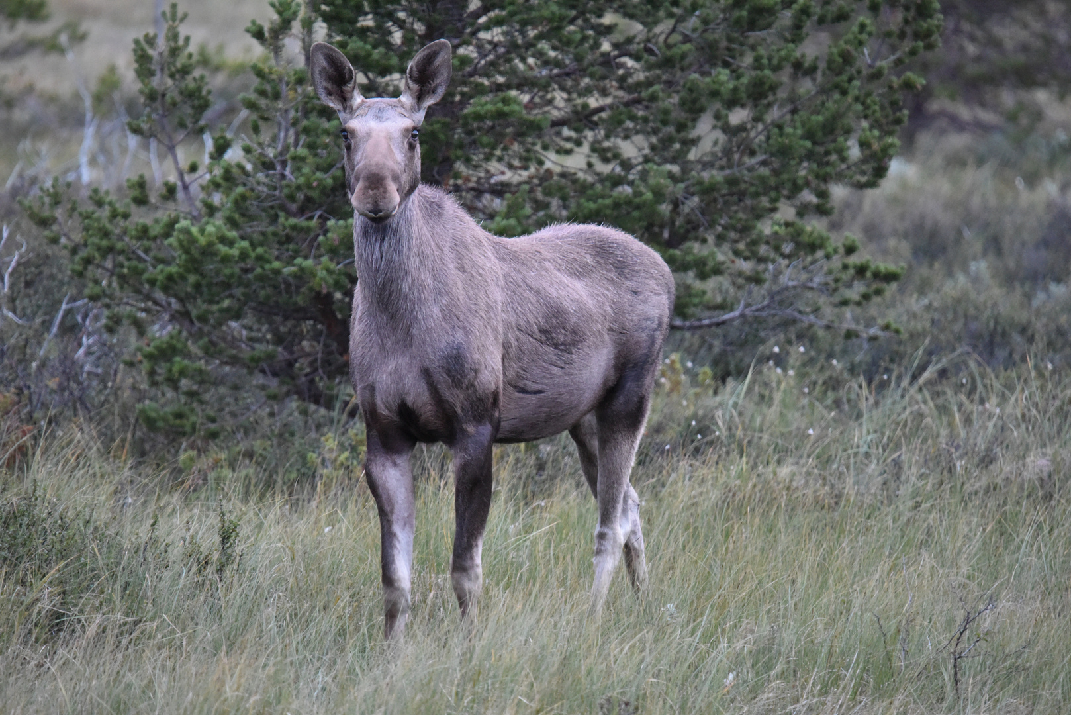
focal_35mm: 500
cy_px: 358
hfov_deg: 4.1
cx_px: 536
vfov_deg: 2.8
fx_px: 14879
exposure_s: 1/50
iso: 6400
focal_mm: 500
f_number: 6.3
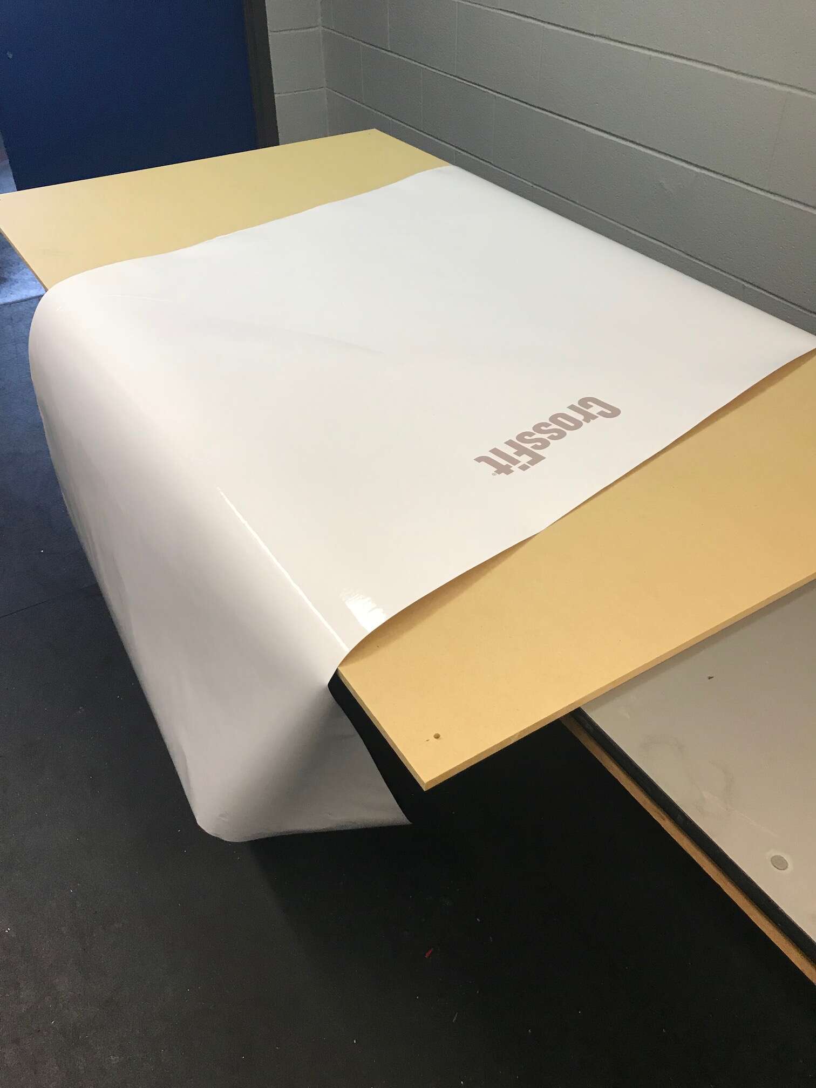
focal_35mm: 28
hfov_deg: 49.7
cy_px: 544
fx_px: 880
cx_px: 408
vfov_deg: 63.4
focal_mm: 3.99
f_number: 1.8
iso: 32
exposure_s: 1/30
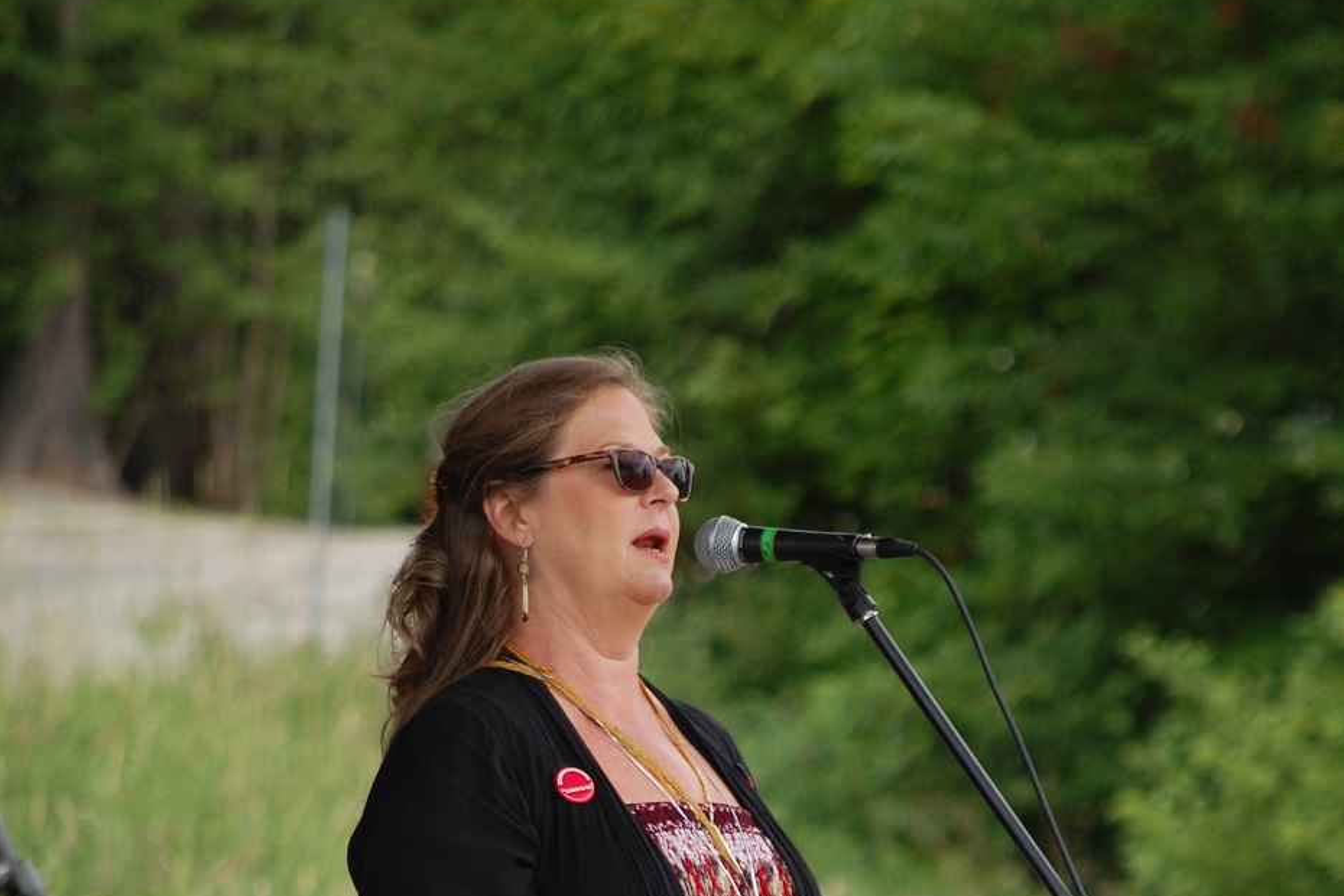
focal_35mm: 407
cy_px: 996
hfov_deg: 5.1
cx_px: 671
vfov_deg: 3.4
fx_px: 15193
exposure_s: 1/500
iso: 500
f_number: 5.6
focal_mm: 180
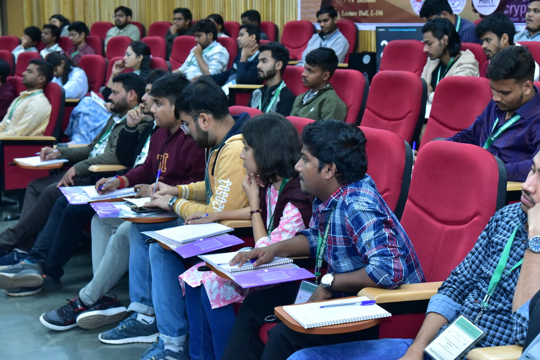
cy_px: 180
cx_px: 270
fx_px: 930
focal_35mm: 62
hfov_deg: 32.4
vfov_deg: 21.9
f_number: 6.3
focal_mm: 62
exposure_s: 1/125
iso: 4000
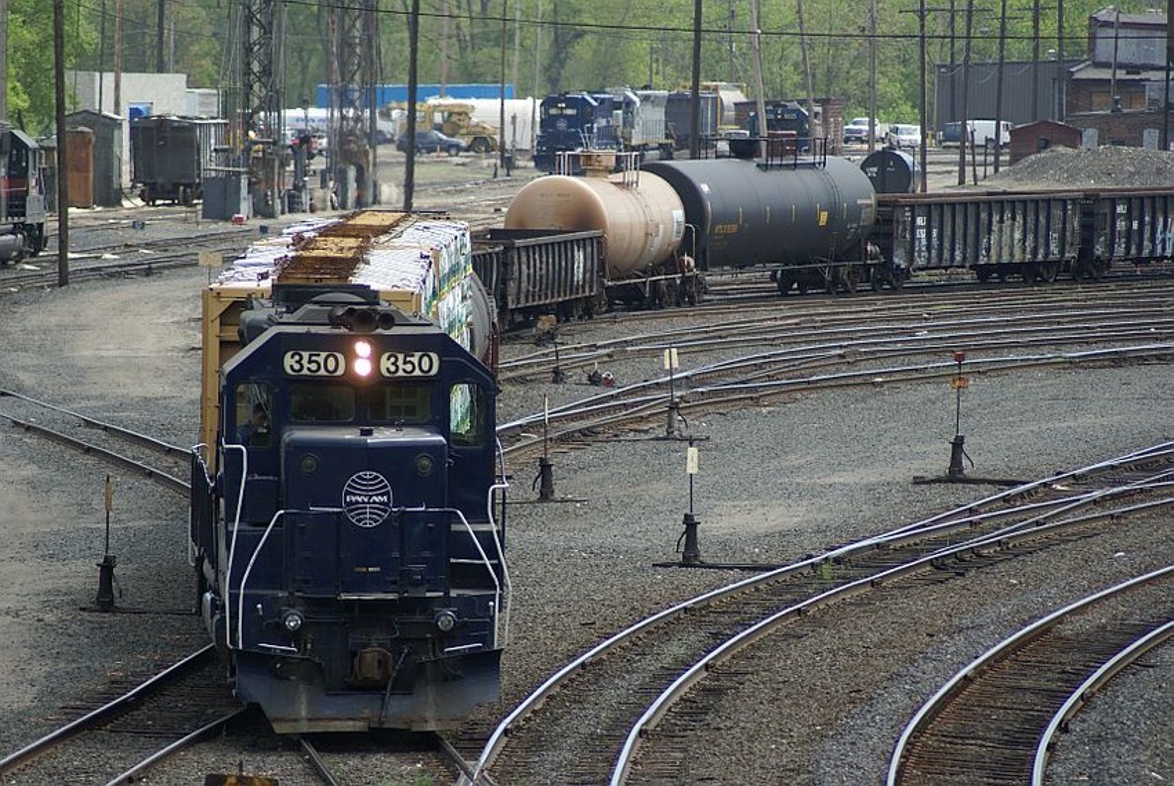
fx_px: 10285
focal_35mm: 315
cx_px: 587
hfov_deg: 6.5
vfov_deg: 4.4
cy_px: 393
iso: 100
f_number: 4.5
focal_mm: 210
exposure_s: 1/500
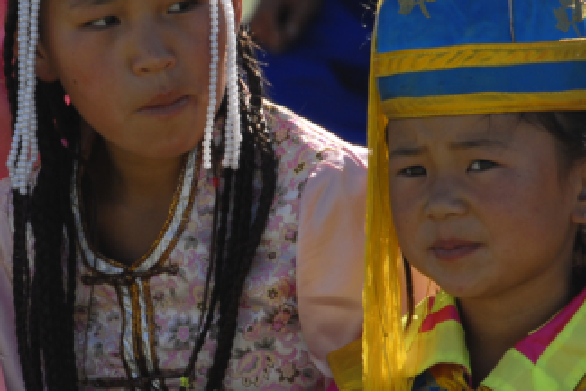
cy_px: 229
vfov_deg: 2.5
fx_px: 9021
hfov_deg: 3.7
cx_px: 143
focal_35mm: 554
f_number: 8
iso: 140
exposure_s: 1/250
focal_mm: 170
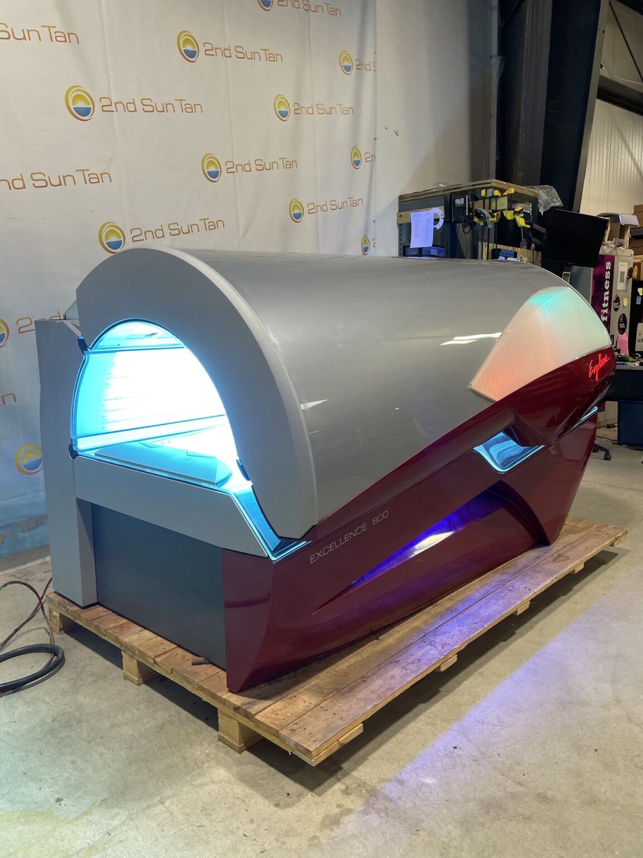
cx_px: 322
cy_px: 429
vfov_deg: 67.3
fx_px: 644
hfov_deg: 53.1
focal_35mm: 26
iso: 125
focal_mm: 4.2
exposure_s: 1/120
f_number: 1.6
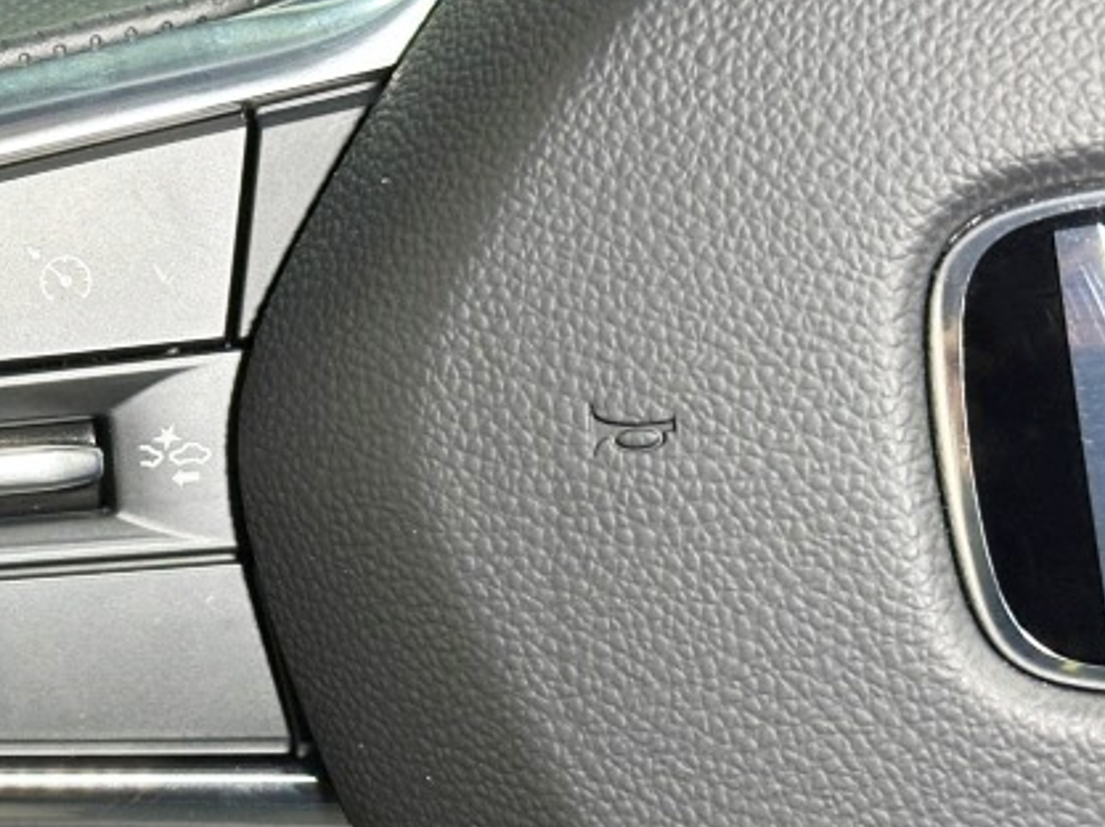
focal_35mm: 118
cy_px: 429
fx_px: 3764
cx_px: -69
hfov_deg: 16.3
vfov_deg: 12.5
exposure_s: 1/40
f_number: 1.78
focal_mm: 6.86
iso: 400
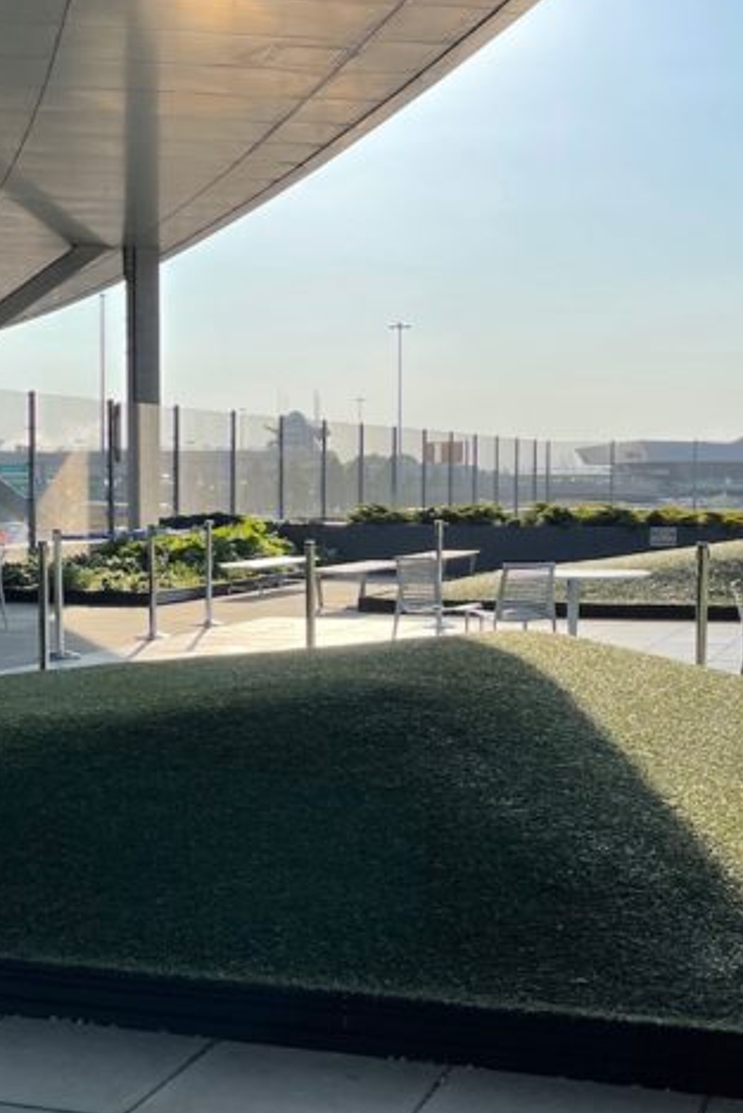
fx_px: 1825
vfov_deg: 33.9
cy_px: 617
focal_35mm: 59
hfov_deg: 23.0
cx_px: 290
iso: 32
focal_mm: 5.1
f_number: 1.6
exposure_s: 1/2717
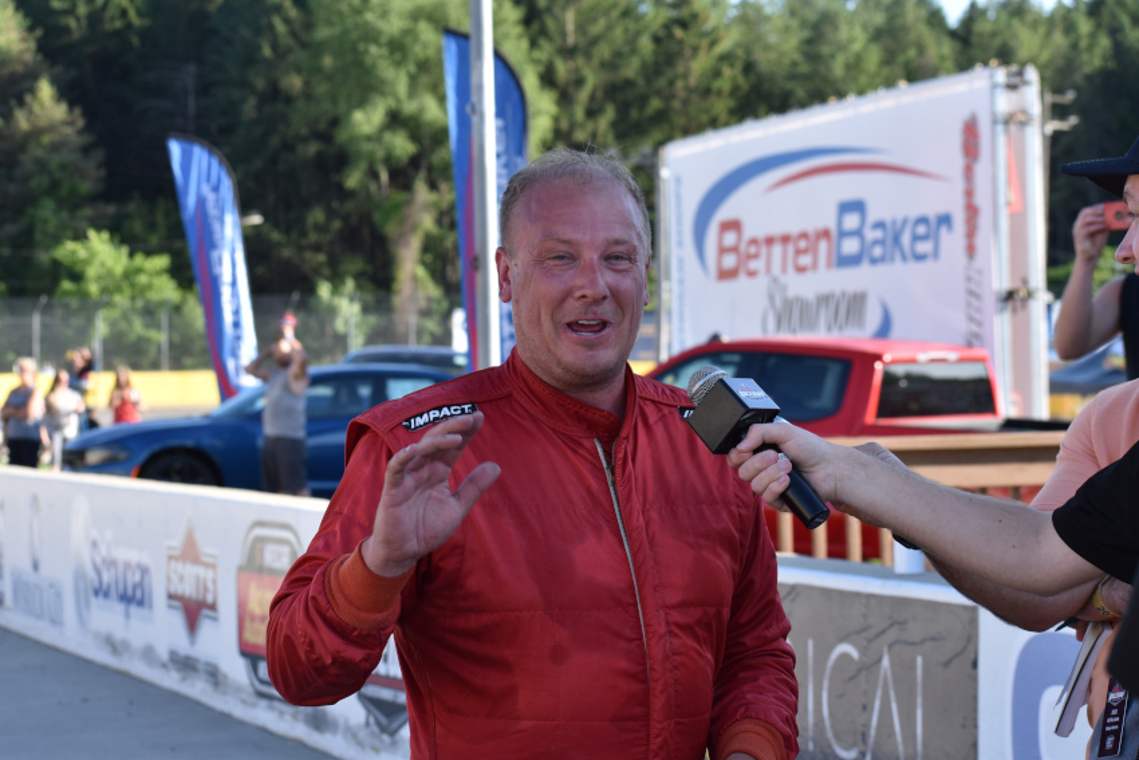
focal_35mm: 105
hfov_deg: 19.5
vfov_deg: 13.0
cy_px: 380
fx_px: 3322
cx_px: 570
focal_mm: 70
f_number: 7.1
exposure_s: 1/250
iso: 200
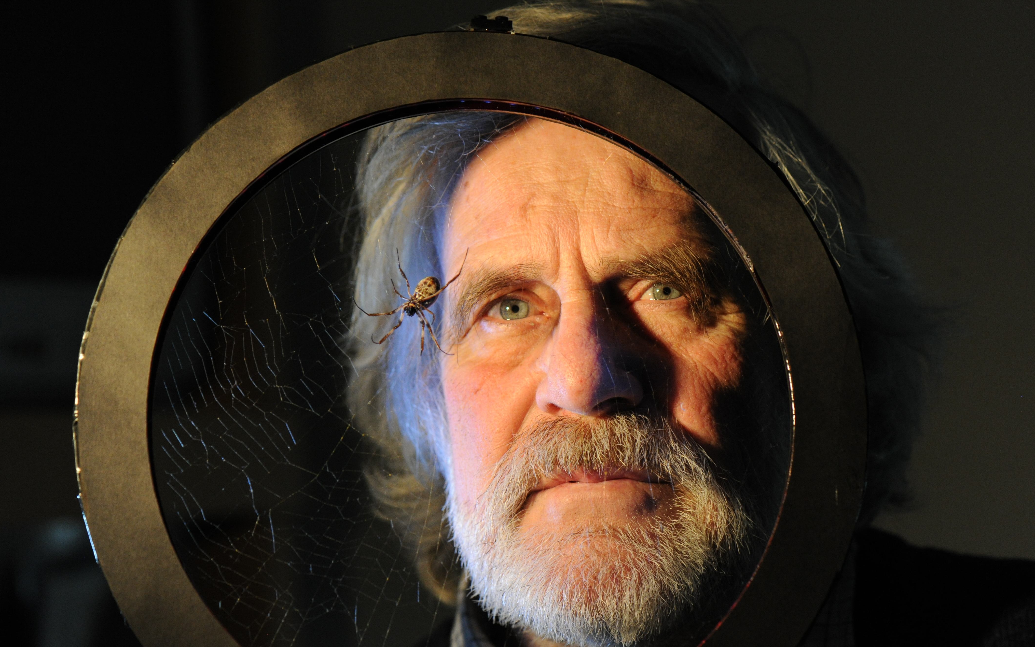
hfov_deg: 19.3
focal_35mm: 108
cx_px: 513
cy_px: 326
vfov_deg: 12.1
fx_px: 3046
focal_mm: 105
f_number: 4.5
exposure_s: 1/640
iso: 4000
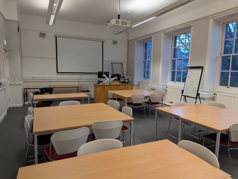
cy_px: 90
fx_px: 165
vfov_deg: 56.9
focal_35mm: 24
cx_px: 119
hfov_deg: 71.5
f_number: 1.85
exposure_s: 1/100
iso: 266
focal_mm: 6.81
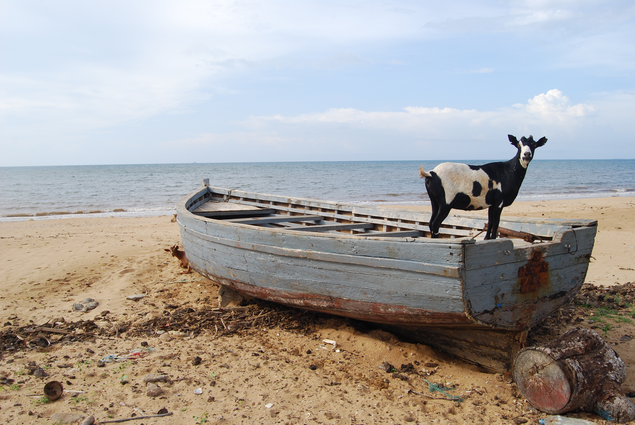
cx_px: 318
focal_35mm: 30
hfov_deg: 61.9
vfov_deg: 43.7
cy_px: 212
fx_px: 530
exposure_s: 1/200
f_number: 10
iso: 200
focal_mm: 20
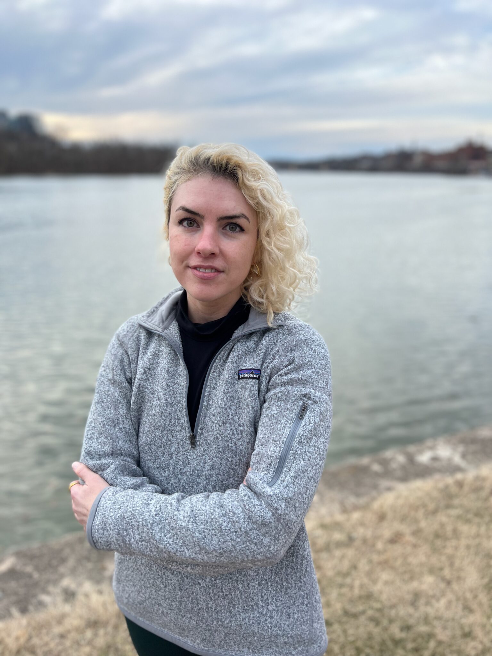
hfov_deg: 53.1
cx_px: 246
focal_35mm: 26
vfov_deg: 67.3
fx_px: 493
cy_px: 328
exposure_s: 1/1029
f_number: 1.5
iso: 50
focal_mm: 5.7
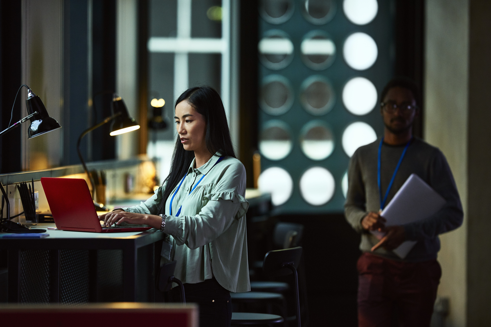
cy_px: 164
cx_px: 246
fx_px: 2728
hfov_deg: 10.3
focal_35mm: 200
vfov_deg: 6.9
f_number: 2.2
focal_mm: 200
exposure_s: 1/200
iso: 1250
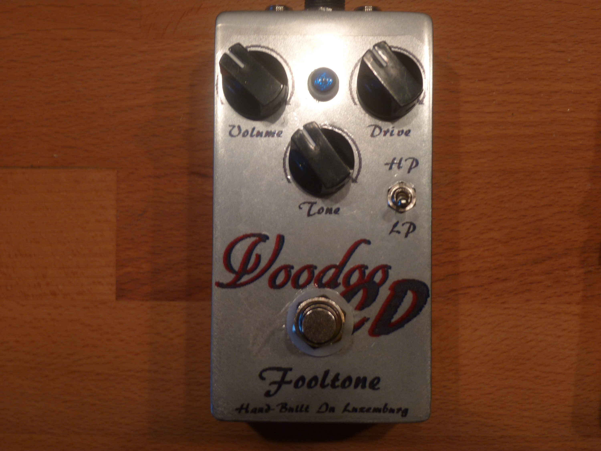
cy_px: 226
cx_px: 300
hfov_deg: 37.5
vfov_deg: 28.6
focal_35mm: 51
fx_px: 885
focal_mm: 9.1
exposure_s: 1/4
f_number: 4.4
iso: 80
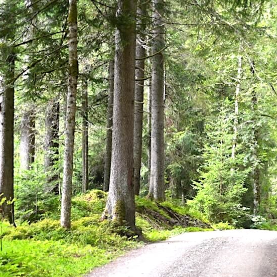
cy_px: 112
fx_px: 1086
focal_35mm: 120
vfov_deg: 14.5
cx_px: 282
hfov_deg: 14.3
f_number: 4
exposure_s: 1/30
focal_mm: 65
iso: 100
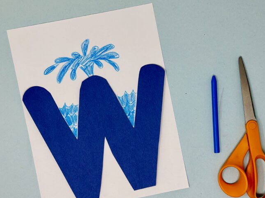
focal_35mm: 57
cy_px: 103
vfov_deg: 25.6
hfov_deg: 33.8
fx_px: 436
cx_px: 145
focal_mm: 6.86
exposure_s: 1/506
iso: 80
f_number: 1.78
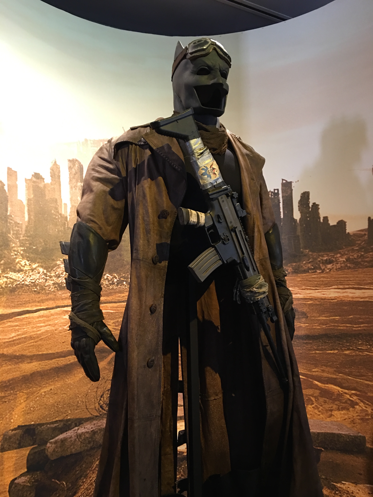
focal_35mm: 29
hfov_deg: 48.2
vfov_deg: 61.7
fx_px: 417
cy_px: 248
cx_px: 186
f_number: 2.2
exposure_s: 1/4
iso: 50
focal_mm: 4.15
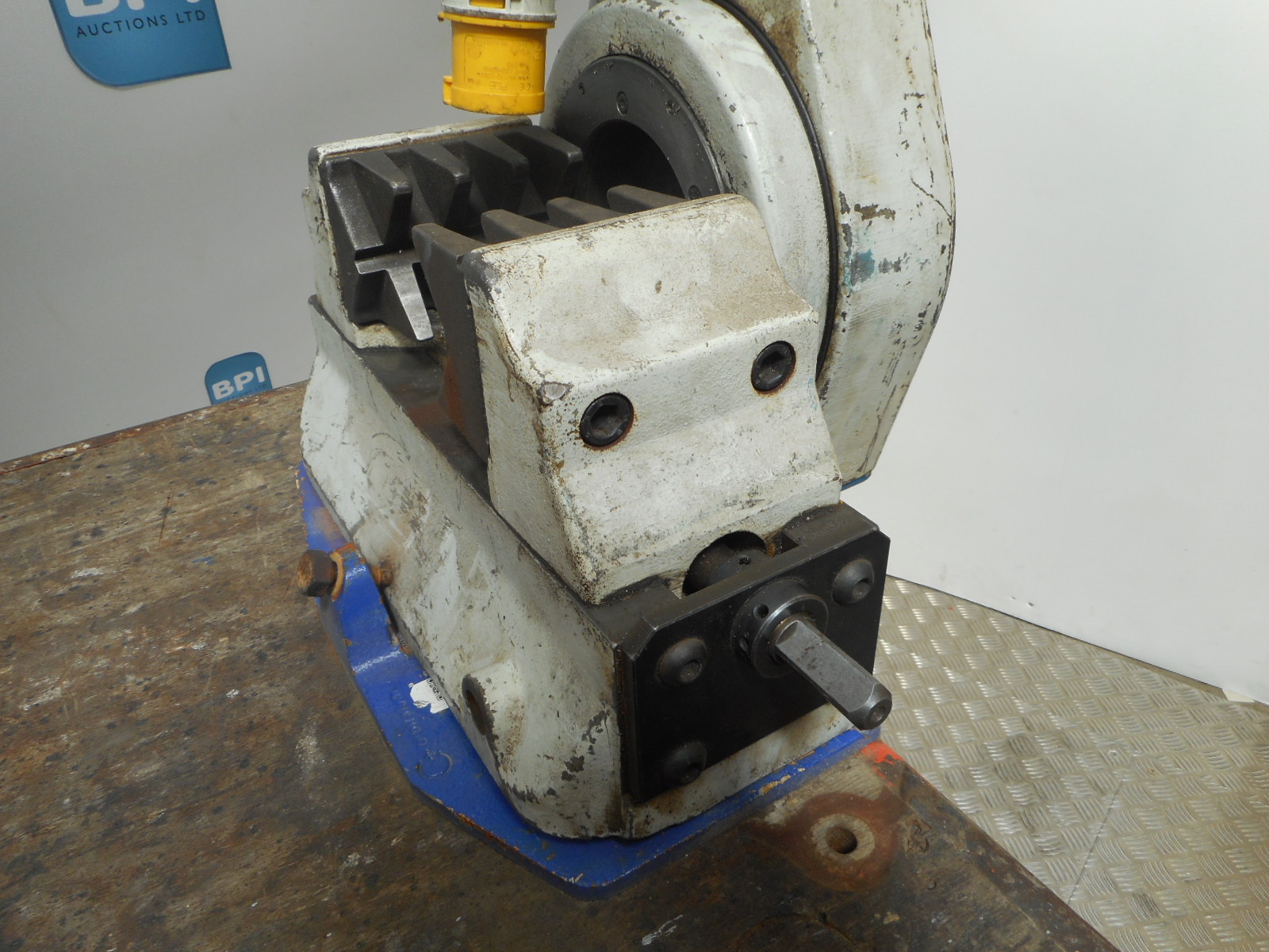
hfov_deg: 69.4
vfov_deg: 54.9
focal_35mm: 25
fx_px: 916
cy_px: 476
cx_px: 634
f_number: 3.7
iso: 80
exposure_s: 1/80
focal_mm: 4.5
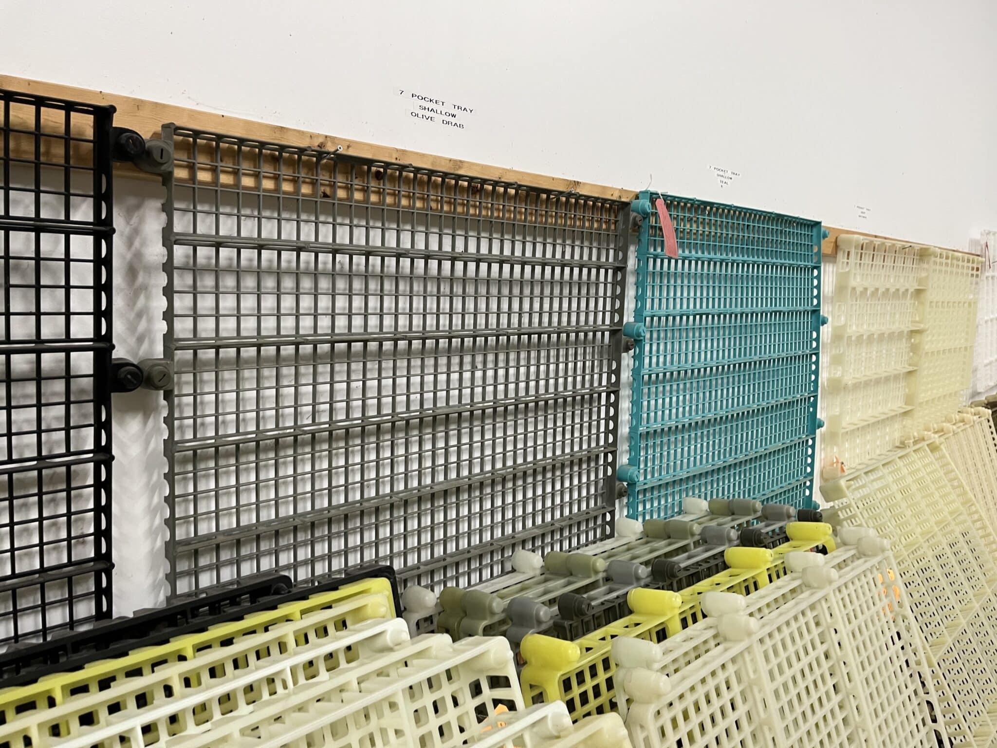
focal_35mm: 26
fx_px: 749
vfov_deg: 53.1
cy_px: 374
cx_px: 498
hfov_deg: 67.3
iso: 125
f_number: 1.6
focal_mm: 5.1
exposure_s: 1/60
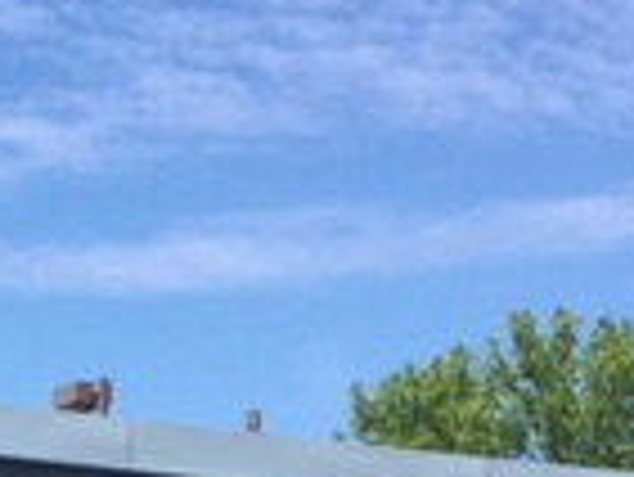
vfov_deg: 9.7
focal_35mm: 141
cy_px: 1012
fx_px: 2585
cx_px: 13
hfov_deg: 13.8
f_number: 2.4
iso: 25
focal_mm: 3.3
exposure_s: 1/895
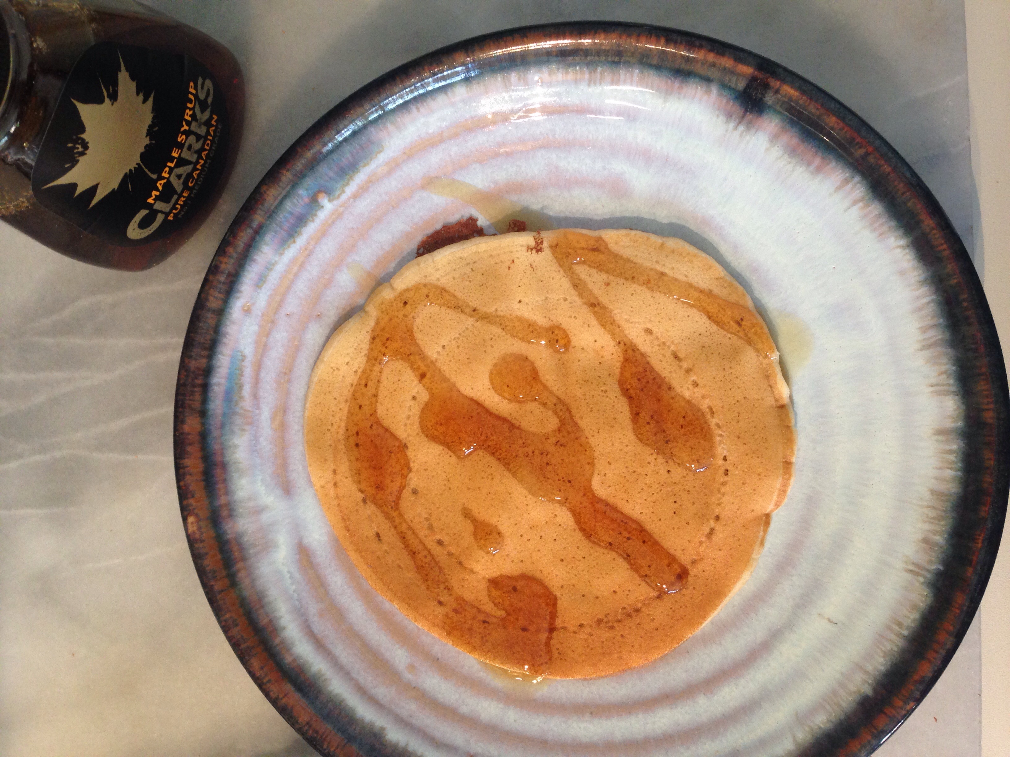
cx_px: 505
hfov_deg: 55.4
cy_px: 378
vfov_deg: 42.9
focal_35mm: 33
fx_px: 963
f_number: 2.4
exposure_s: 1/20
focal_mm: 4.12
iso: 125
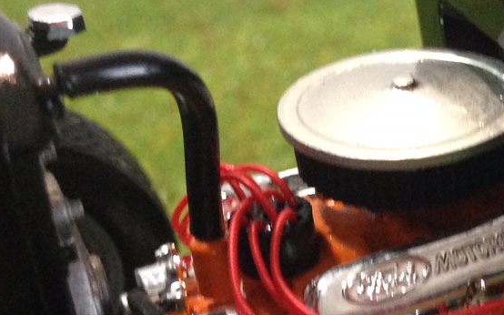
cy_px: 224
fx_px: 1414
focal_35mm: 103
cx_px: 530
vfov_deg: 12.7
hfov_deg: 19.5
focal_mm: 4.12
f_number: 2.4
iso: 320
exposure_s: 1/20
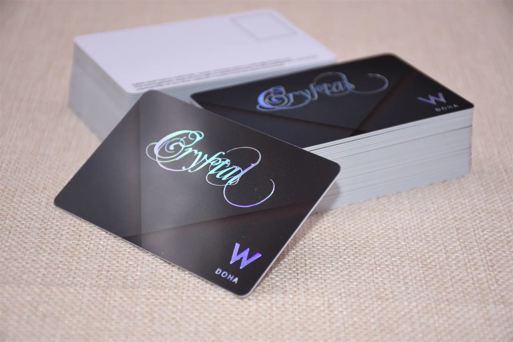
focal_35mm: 105
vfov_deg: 13.0
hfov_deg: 19.5
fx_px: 1496
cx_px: 256
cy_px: 171
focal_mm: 70
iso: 100
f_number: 5
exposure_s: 1/125
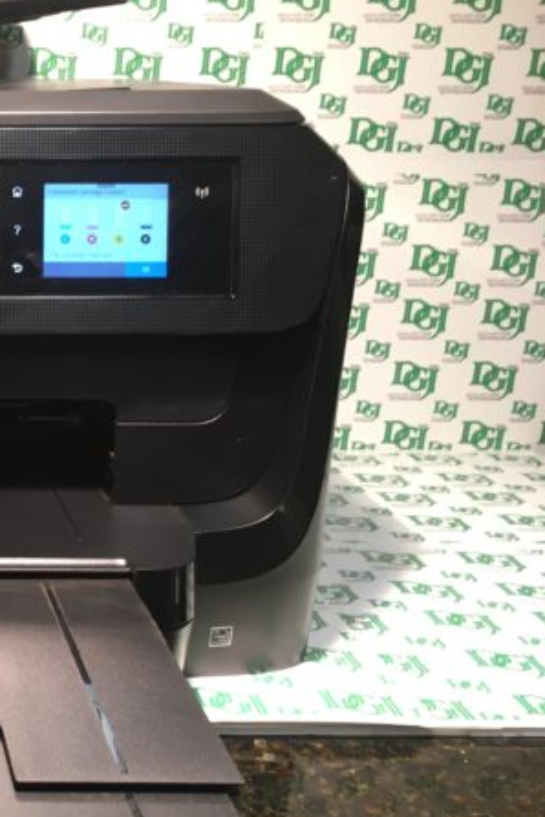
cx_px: -172
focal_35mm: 54
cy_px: 479
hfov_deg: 22.3
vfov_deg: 36.8
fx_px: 1226
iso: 50
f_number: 2.2
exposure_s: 1/30
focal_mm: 4.15
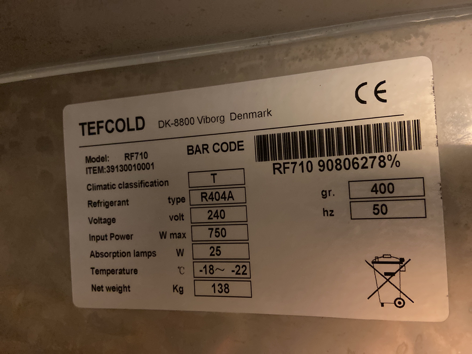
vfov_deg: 53.1
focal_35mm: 26
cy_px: 177
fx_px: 355
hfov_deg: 67.3
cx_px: 236
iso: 800
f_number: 1.8
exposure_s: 1/25
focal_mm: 4.25
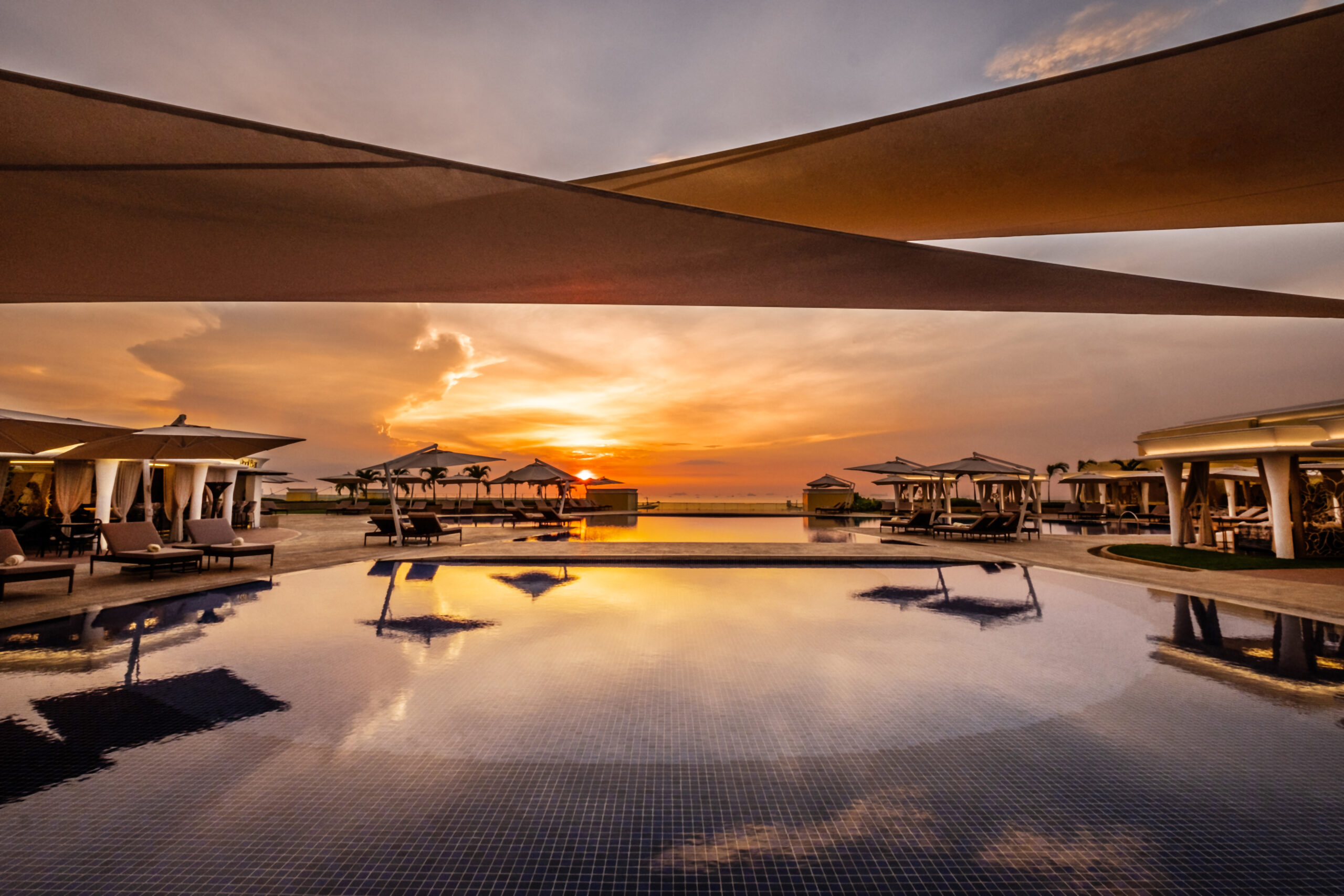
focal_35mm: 15
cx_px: 672
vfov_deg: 77.3
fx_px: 560
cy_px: 448
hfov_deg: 100.4
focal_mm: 10
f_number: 16
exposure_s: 1/40
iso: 200
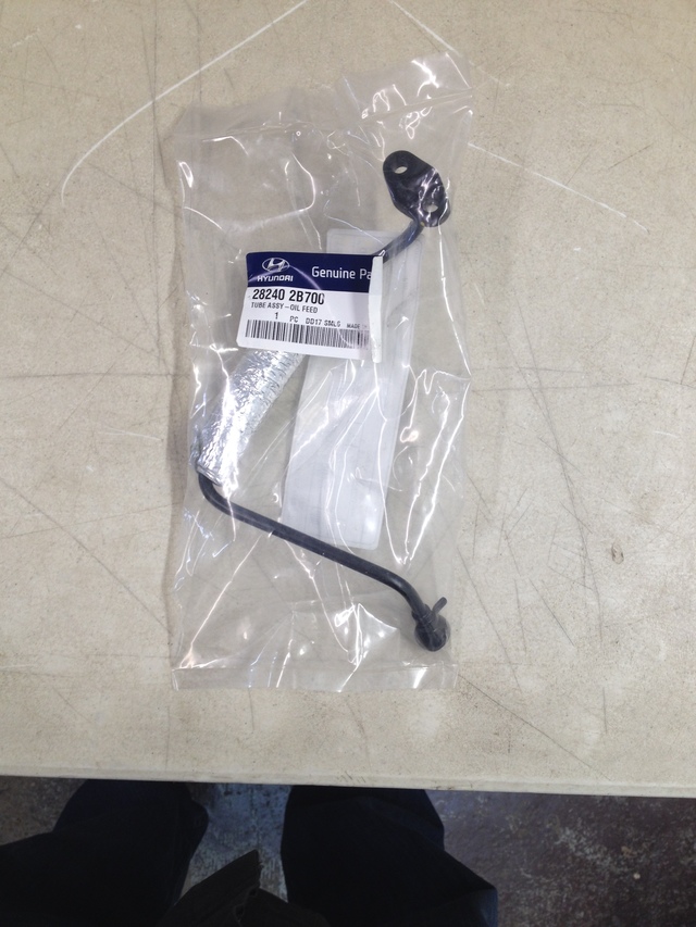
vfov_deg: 52.6
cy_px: 464
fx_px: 938
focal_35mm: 35
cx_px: 348
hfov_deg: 40.7
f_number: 2.4
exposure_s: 1/24
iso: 50
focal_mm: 4.28
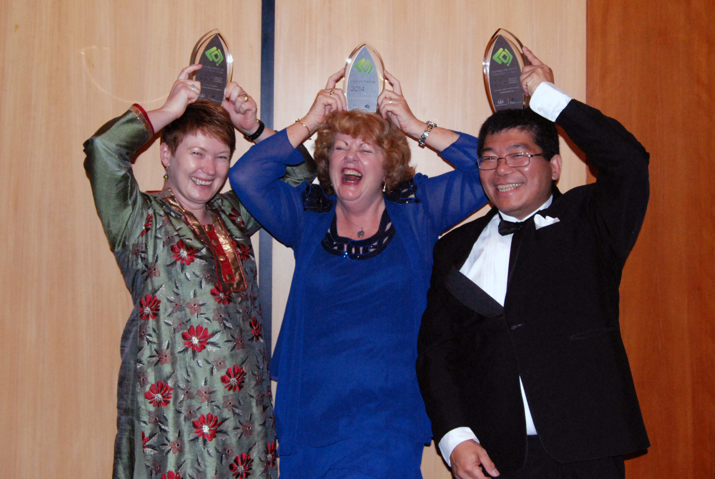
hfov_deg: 53.1
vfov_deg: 37.0
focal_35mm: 36
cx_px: 358
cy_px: 240
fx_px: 716
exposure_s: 1/60
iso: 1600
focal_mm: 24
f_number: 5.6
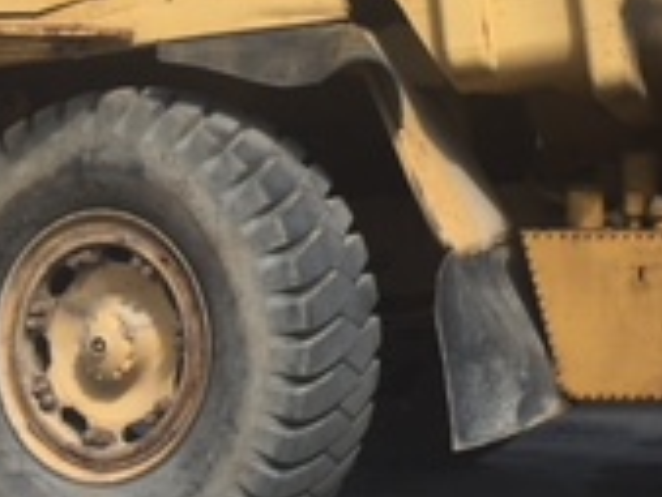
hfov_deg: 17.3
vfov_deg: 13.3
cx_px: 709
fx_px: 2105
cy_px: 35
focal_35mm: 110
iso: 25
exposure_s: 1/761
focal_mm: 4.15
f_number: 2.2
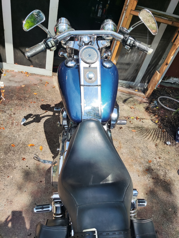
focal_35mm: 25
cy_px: 119
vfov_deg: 69.4
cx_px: 90
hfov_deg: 54.9
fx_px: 172
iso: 50
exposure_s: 1/1508
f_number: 1.79
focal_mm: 4.71
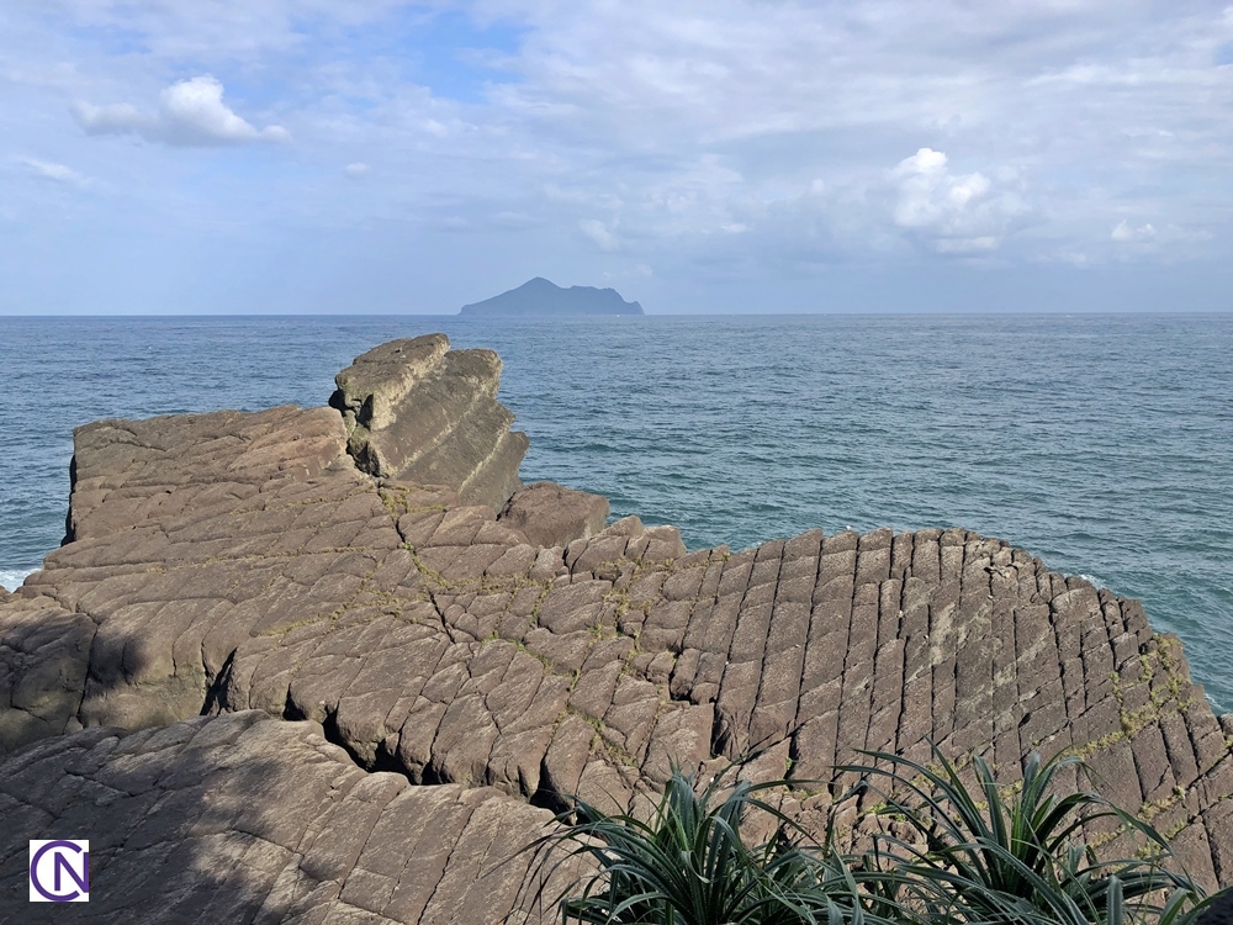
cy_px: 462
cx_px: 616
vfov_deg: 49.7
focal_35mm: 28
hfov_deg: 63.4
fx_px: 997
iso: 20
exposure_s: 1/1600
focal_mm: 3.99
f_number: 1.8
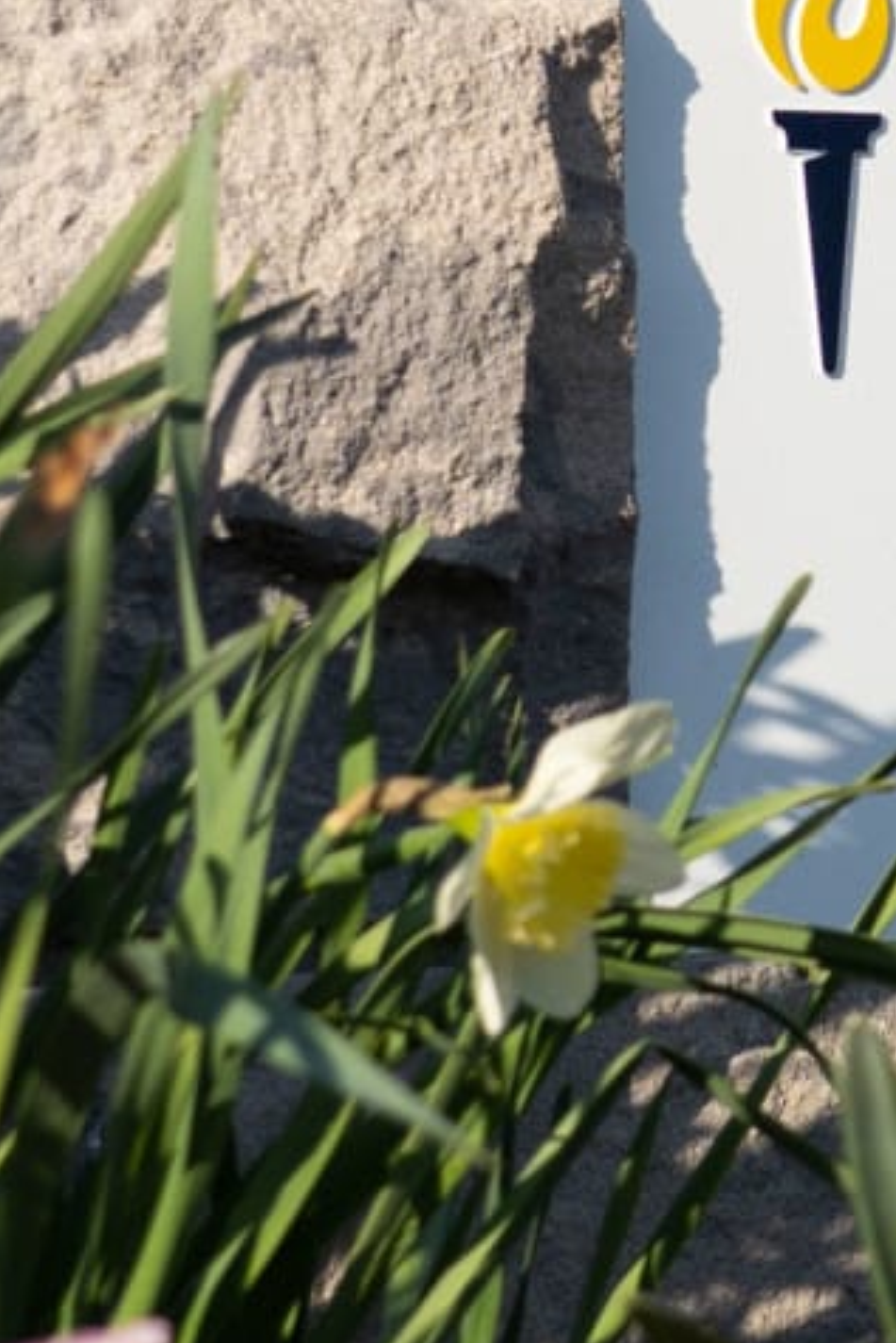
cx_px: 1231
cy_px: 221
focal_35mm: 210
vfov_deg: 9.8
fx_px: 7834
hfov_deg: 6.5
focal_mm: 39
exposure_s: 1/1600
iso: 100
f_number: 4
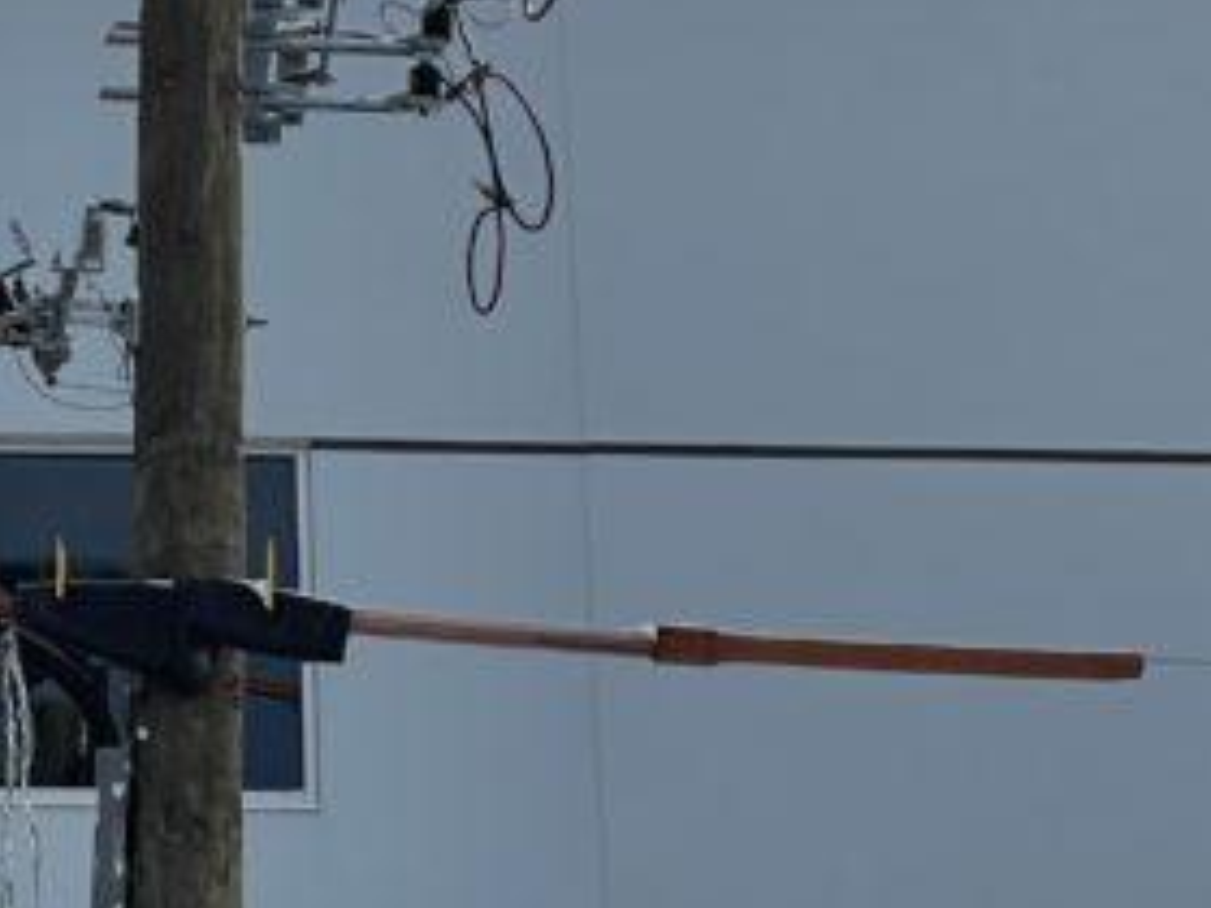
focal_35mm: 182
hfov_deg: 10.7
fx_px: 6367
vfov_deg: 8.1
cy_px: 158
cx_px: -173
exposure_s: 1/3195
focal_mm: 6
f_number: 2
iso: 25
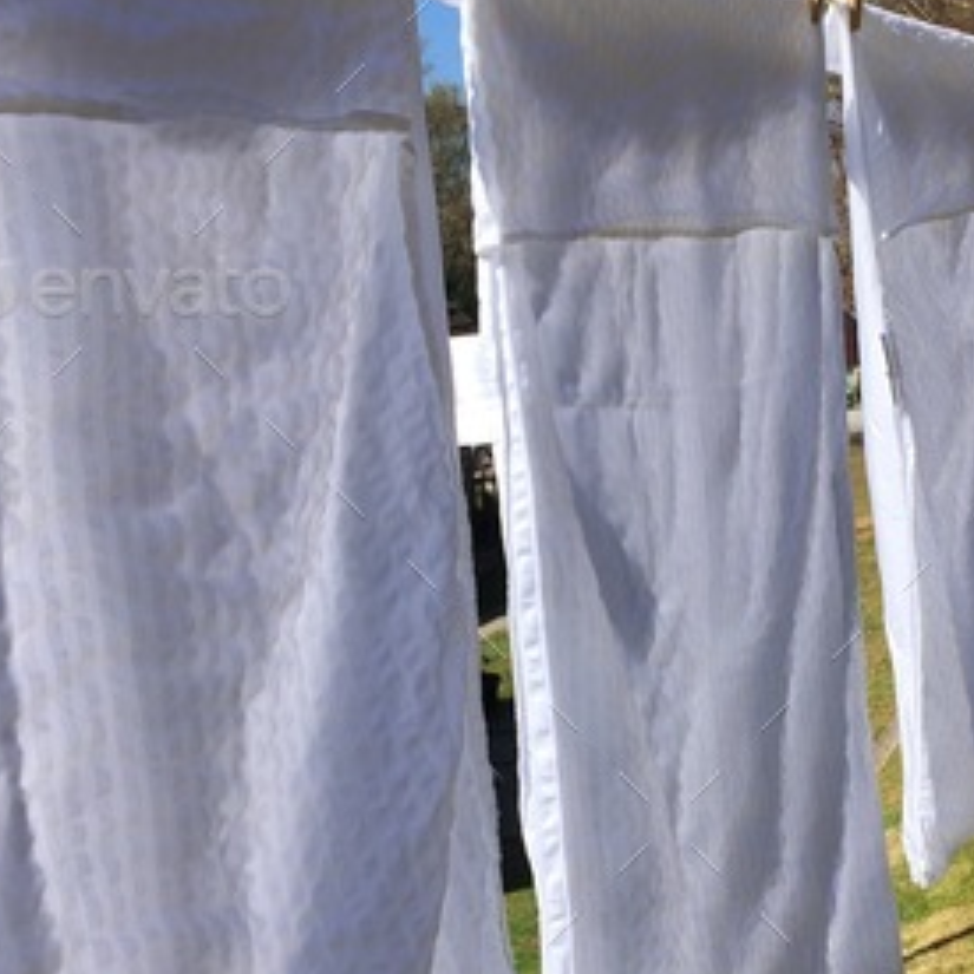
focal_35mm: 55
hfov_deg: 30.8
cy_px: 544
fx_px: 1751
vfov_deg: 31.1
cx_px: 652
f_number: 2.2
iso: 25
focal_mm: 4.15
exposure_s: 1/1508
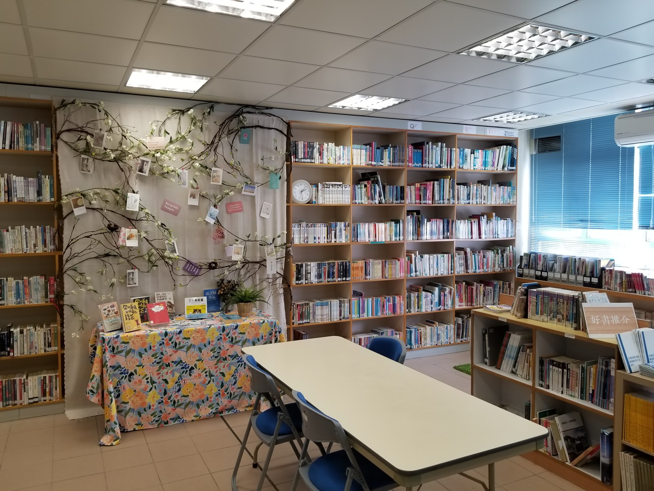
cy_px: 246
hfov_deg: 67.3
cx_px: 327
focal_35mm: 26
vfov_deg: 53.1
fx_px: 491
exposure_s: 1/50
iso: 80
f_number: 1.7
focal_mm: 4.25
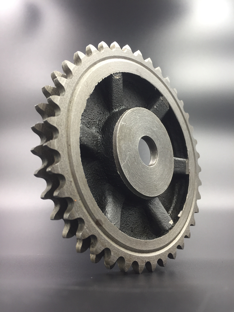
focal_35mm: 29
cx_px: 117
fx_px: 261
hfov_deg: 48.2
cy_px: 156
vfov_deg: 61.7
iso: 50
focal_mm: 4.15
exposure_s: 1/120
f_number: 2.2
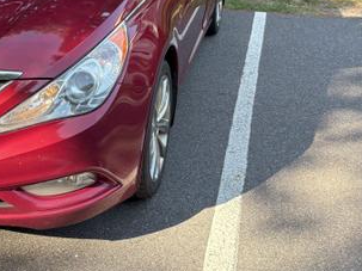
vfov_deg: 26.0
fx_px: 575
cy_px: 47
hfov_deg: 33.4
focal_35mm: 55
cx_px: 47
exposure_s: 1/350
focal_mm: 5.96
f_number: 1.6
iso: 64
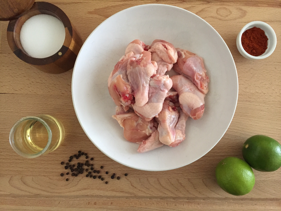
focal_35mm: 29
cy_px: 106
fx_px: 235
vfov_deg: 48.2
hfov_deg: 61.7
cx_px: 140
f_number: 2.2
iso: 250
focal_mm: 4.15
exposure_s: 1/30
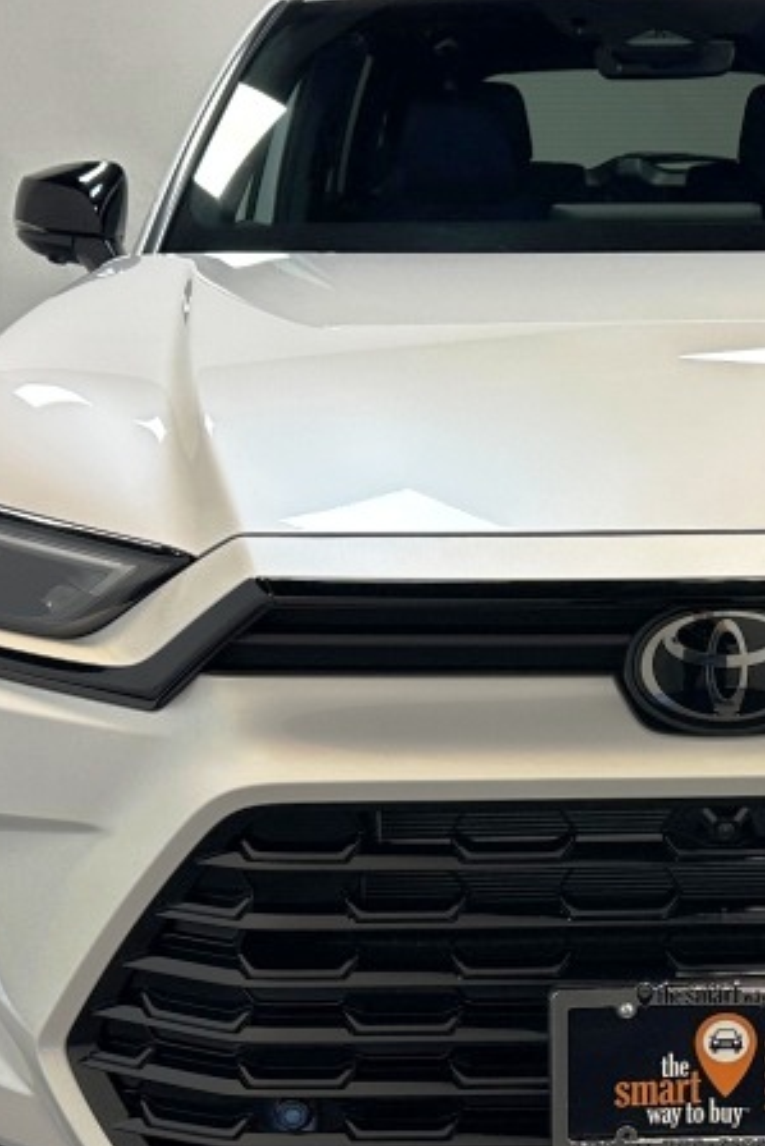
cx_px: 663
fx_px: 1815
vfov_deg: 34.9
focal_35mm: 57
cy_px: 683
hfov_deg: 23.3
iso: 160
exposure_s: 1/60
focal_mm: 6.86
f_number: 1.78
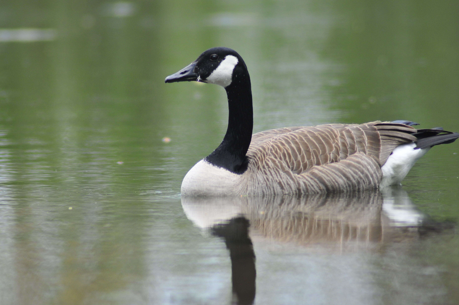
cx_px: 225
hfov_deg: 3.9
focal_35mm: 527
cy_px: 153
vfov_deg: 2.6
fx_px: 6711
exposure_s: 1/500
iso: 400
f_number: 5.6
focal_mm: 300
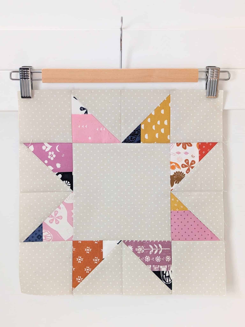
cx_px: 122
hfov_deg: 30.3
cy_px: 164
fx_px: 453
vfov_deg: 39.7
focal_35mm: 48
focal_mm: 6.81
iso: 59
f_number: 1.85
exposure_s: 1/37.9
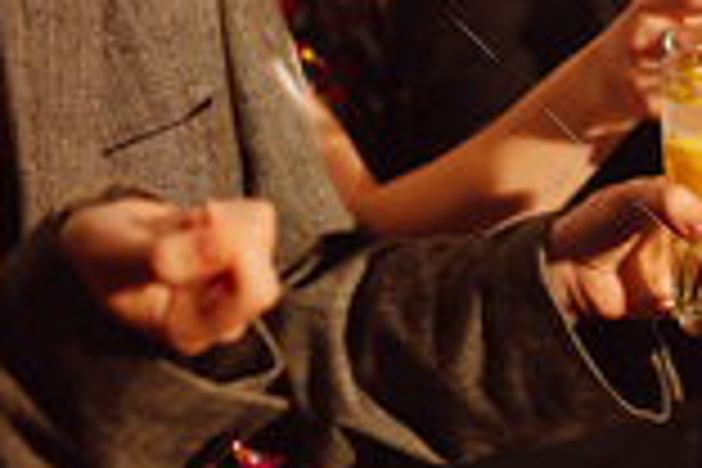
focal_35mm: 132
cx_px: 860
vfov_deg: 10.3
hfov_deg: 15.0
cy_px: -18
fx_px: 2574
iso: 500
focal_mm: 35
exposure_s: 1/320
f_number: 1.4
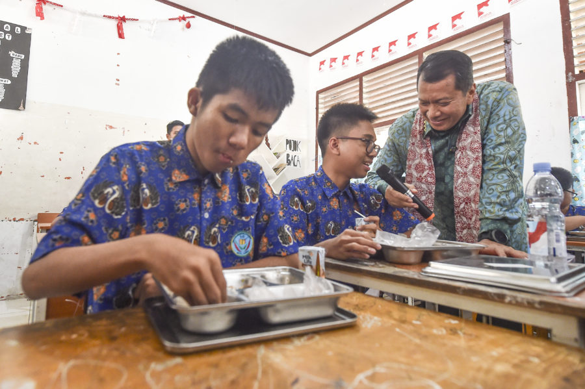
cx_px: 292
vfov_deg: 64.5
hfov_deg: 86.9
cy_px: 194
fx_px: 309
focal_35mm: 19
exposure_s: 1/100
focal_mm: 19
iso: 2000
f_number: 3.2
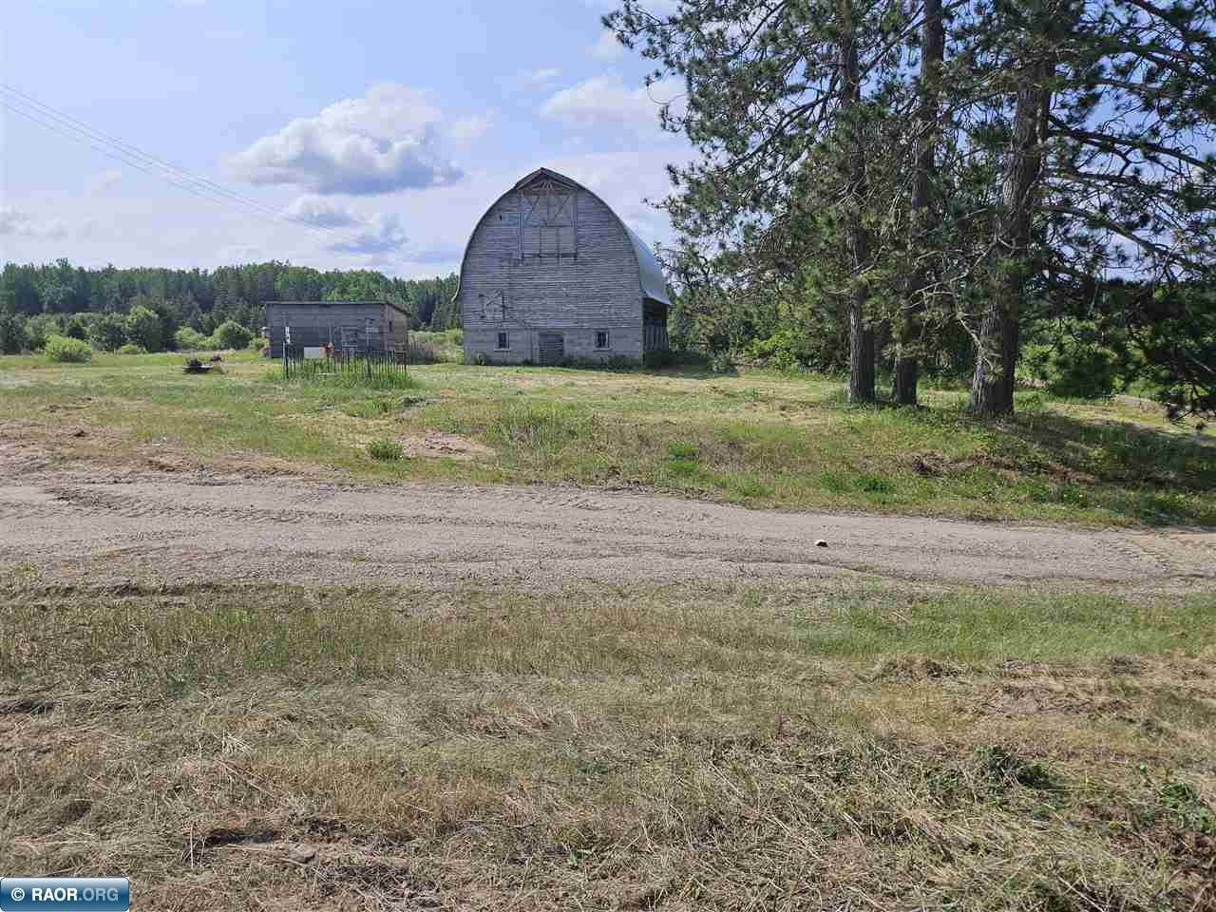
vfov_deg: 58.9
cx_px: 608
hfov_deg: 73.9
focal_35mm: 23
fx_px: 808
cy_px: 456
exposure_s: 1/2843
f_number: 1.8
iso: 25
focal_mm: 5.4
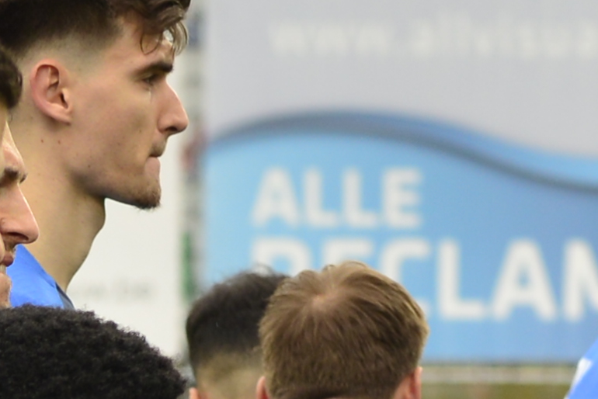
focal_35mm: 547
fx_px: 9089
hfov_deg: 3.8
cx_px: 2
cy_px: 956
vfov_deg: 2.5
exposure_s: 1/500
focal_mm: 70
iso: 400
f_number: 4
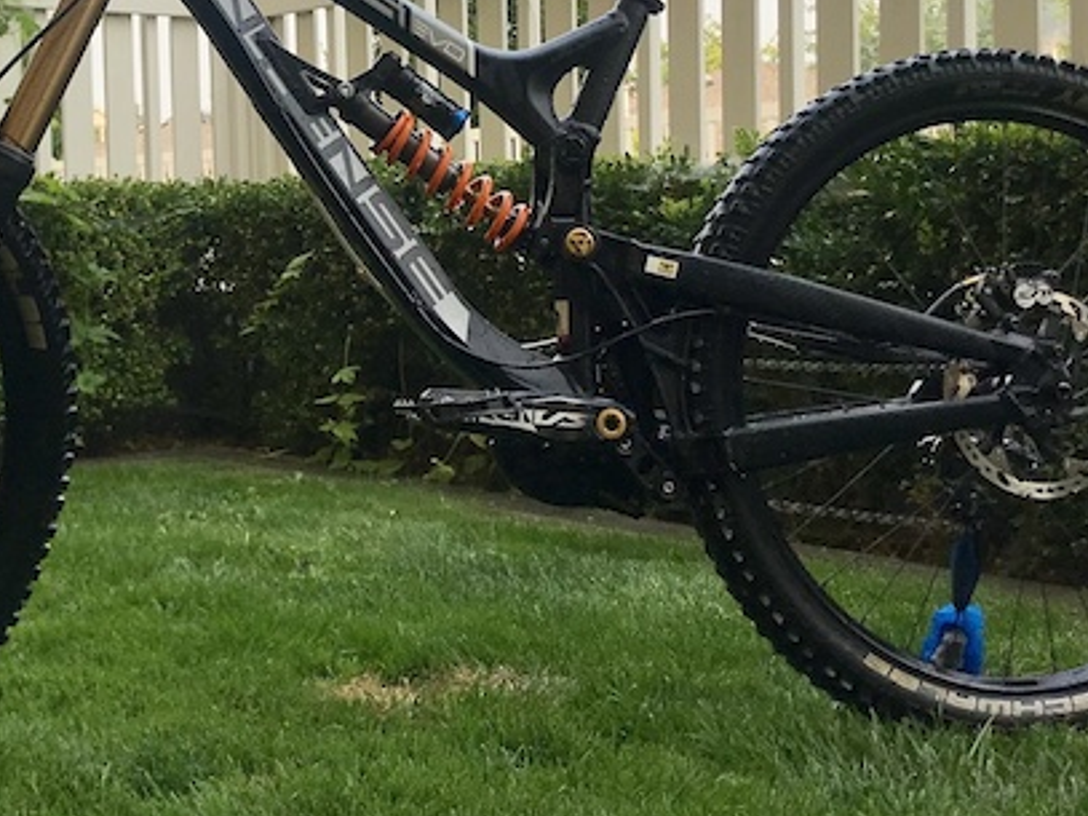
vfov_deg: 26.3
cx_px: 323
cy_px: 241
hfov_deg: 34.5
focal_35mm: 55
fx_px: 1728
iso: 20
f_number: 1.8
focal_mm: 3.99
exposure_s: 1/535
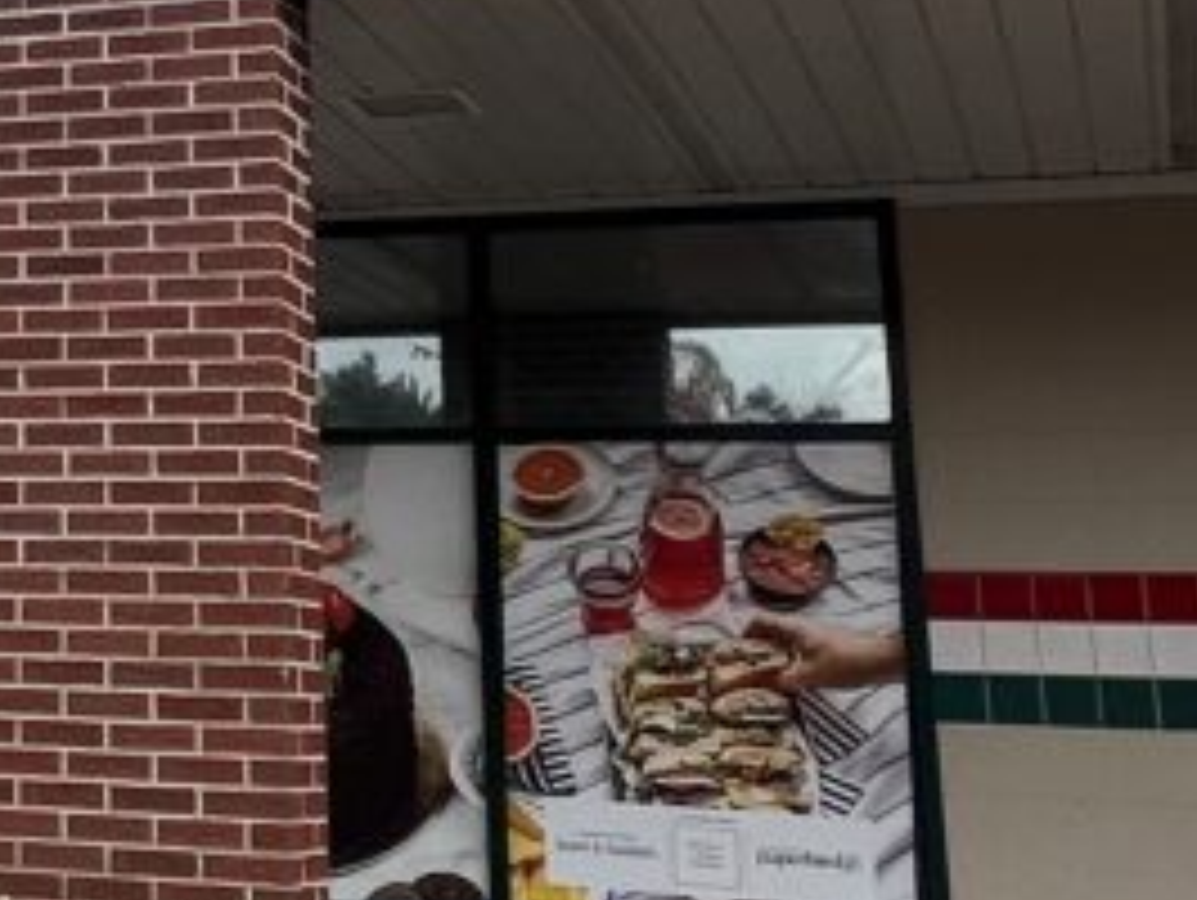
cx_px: -310
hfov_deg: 23.3
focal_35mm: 75
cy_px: -108
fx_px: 2596
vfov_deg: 18.8
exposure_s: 1/1340
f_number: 1.8
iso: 32
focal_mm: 1.57
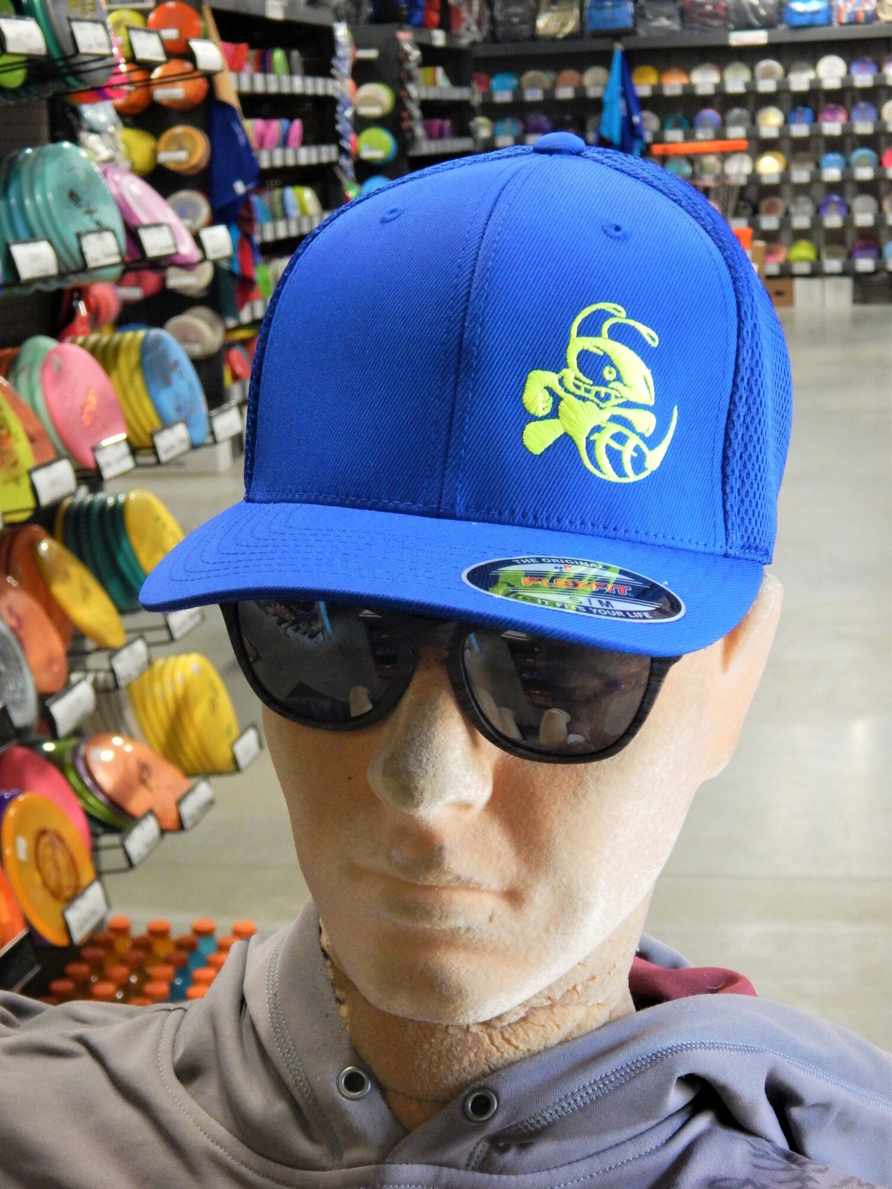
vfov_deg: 31.2
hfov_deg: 23.6
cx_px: 440
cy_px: 592
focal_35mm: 62
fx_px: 2130
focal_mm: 10.9
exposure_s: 1/50
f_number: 4
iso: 400
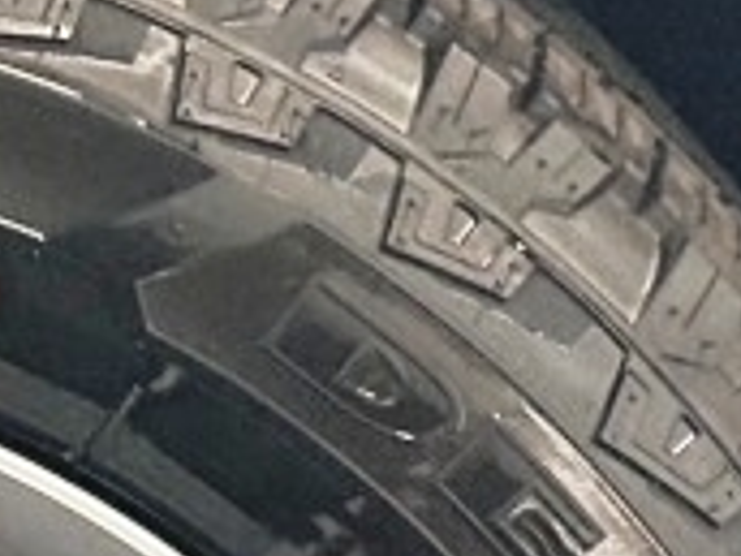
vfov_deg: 5.1
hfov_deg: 6.8
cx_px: -487
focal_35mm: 286
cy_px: 1293
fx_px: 6122
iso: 500
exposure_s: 1/30
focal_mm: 6.86
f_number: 1.78
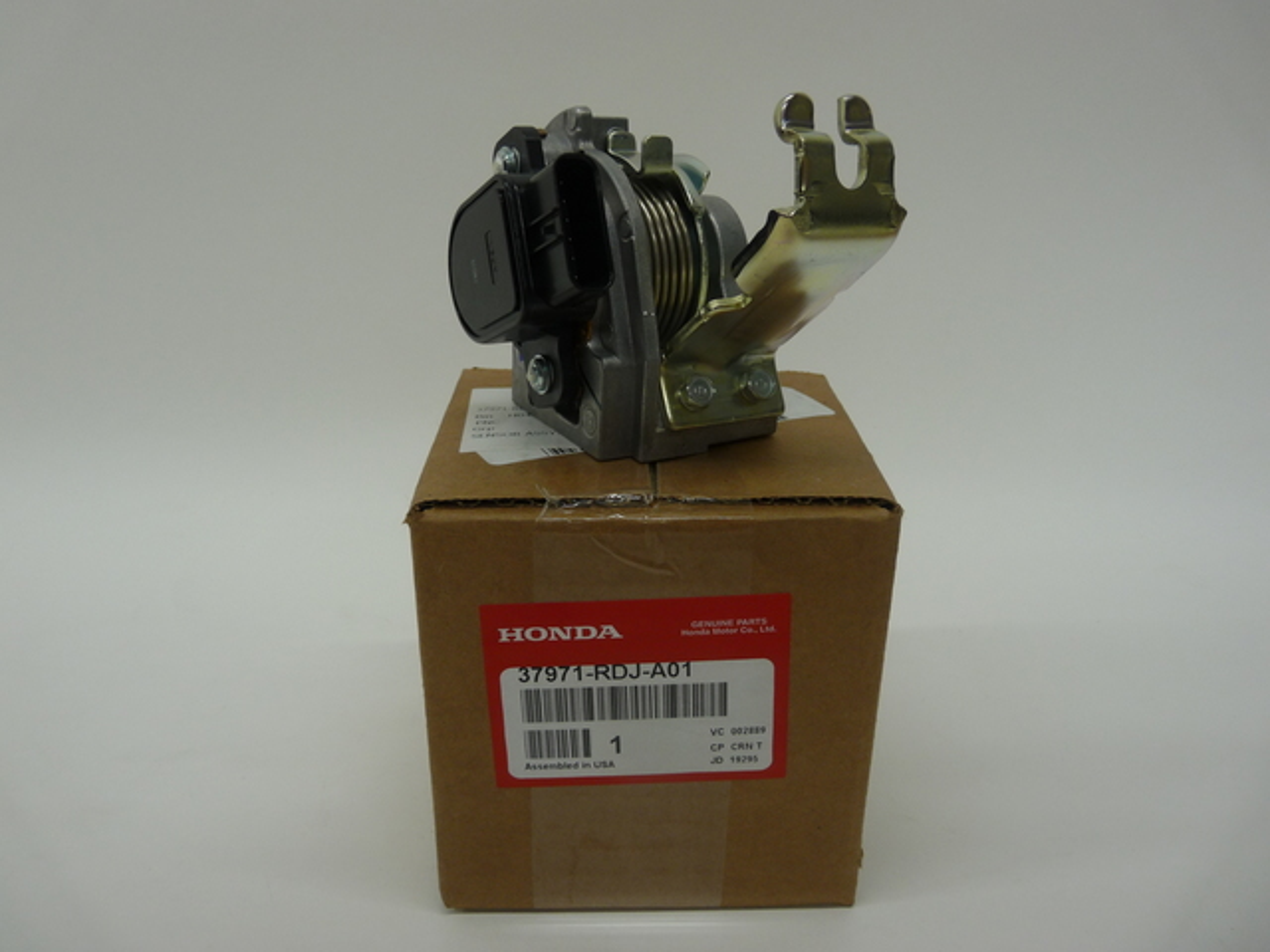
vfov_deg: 51.4
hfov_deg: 65.3
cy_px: 476
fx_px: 991
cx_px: 635
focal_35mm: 27
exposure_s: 1/60
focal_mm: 4.8
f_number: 2.8
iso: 100
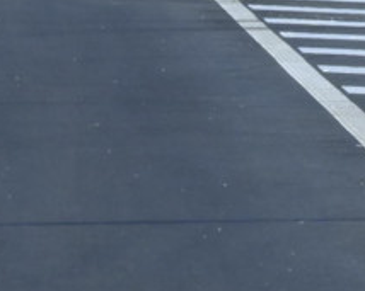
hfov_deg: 1.8
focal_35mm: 1095
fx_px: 11823
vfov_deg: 1.4
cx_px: 99
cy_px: -44
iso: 1400
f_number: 20
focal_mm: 130
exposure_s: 1/250
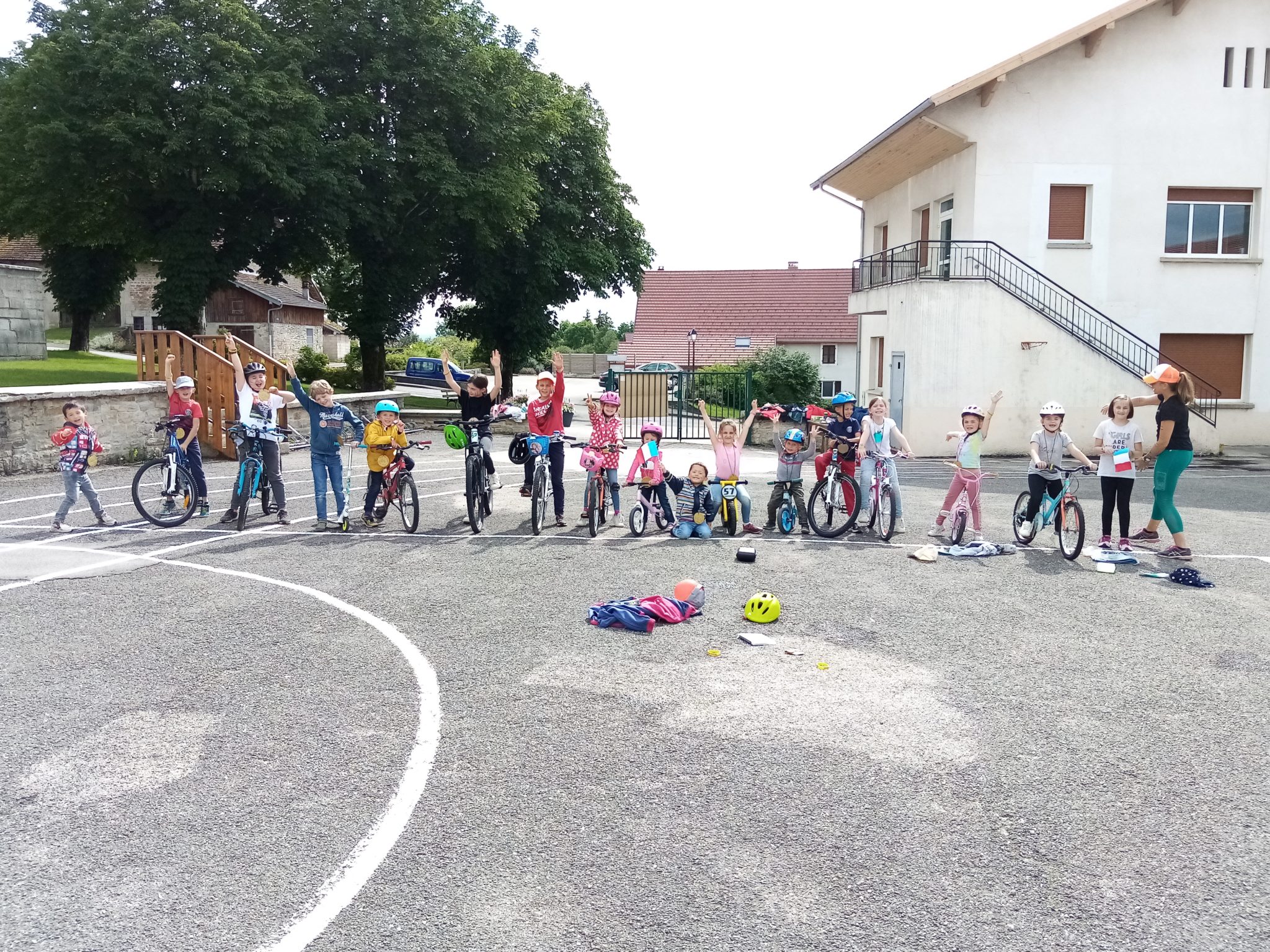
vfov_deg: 53.1
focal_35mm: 26
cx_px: 635
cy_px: 476
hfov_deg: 67.3
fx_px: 954
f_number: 1.8
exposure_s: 1/629
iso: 104
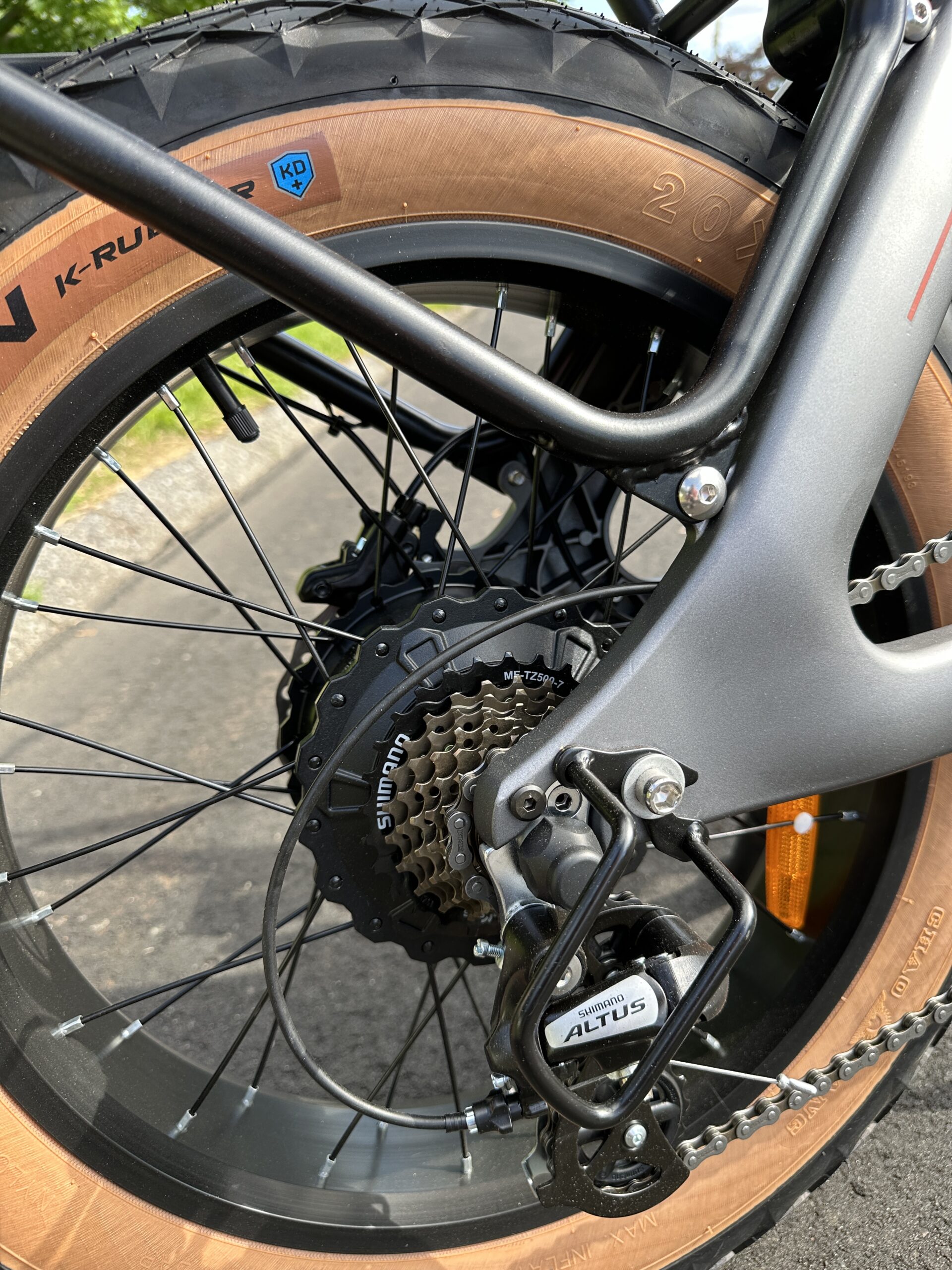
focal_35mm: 24
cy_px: 635
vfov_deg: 71.6
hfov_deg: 56.8
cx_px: 476
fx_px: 880
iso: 80
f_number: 1.78
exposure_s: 1/491
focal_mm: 6.86
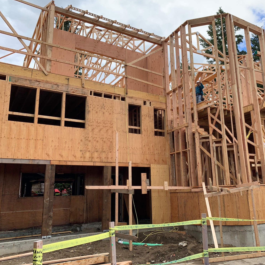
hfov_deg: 52.3
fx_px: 268
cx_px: 154
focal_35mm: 31
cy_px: 132
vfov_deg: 52.5
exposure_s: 1/737
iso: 25
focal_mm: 4.25
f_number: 1.8
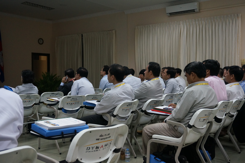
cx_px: 122
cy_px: 82
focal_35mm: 42
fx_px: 286
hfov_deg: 46.4
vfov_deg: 31.8
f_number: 4.5
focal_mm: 28
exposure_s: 1/60
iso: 1600
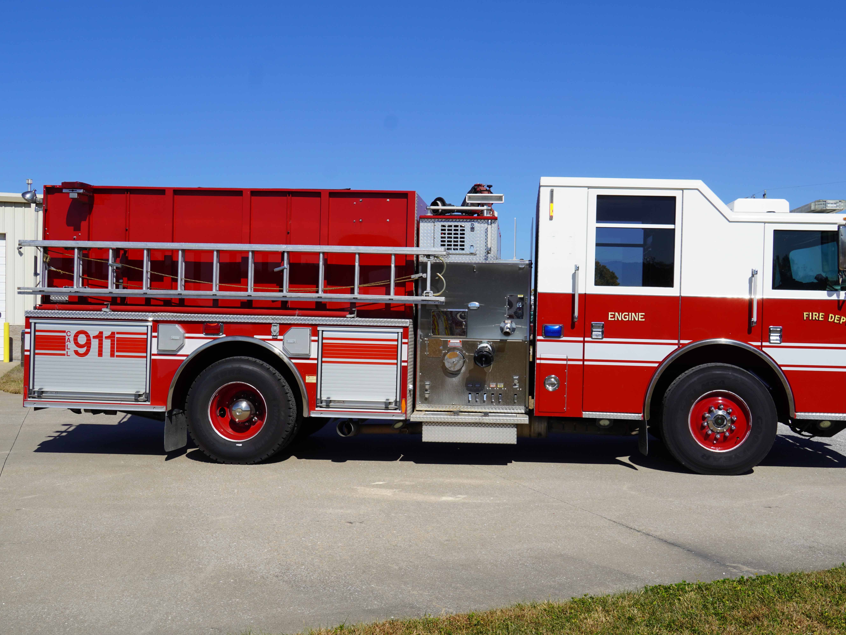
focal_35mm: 39
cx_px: 457
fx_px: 953
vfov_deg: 36.8
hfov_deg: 47.8
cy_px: 317
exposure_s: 1/250
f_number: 10
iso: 100
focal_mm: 24
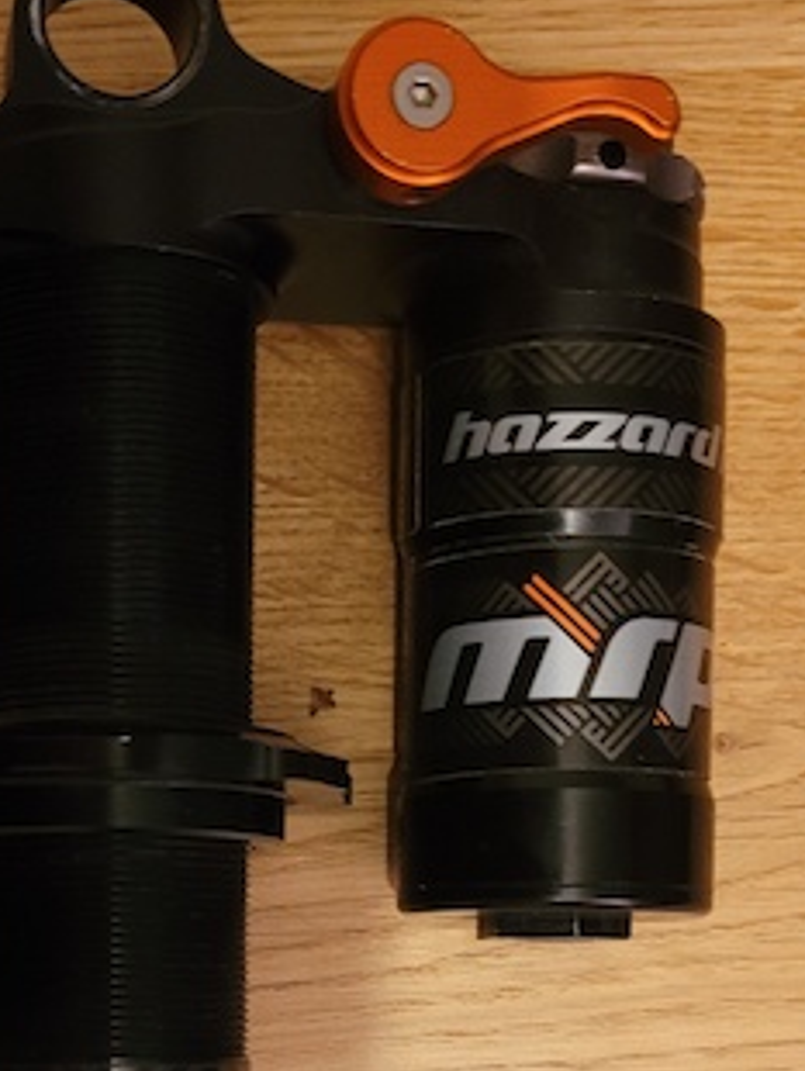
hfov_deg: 21.8
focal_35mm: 67
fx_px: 2075
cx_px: 231
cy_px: 1085
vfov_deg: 27.2
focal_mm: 5.4
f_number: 1.8
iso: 500
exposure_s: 1/25
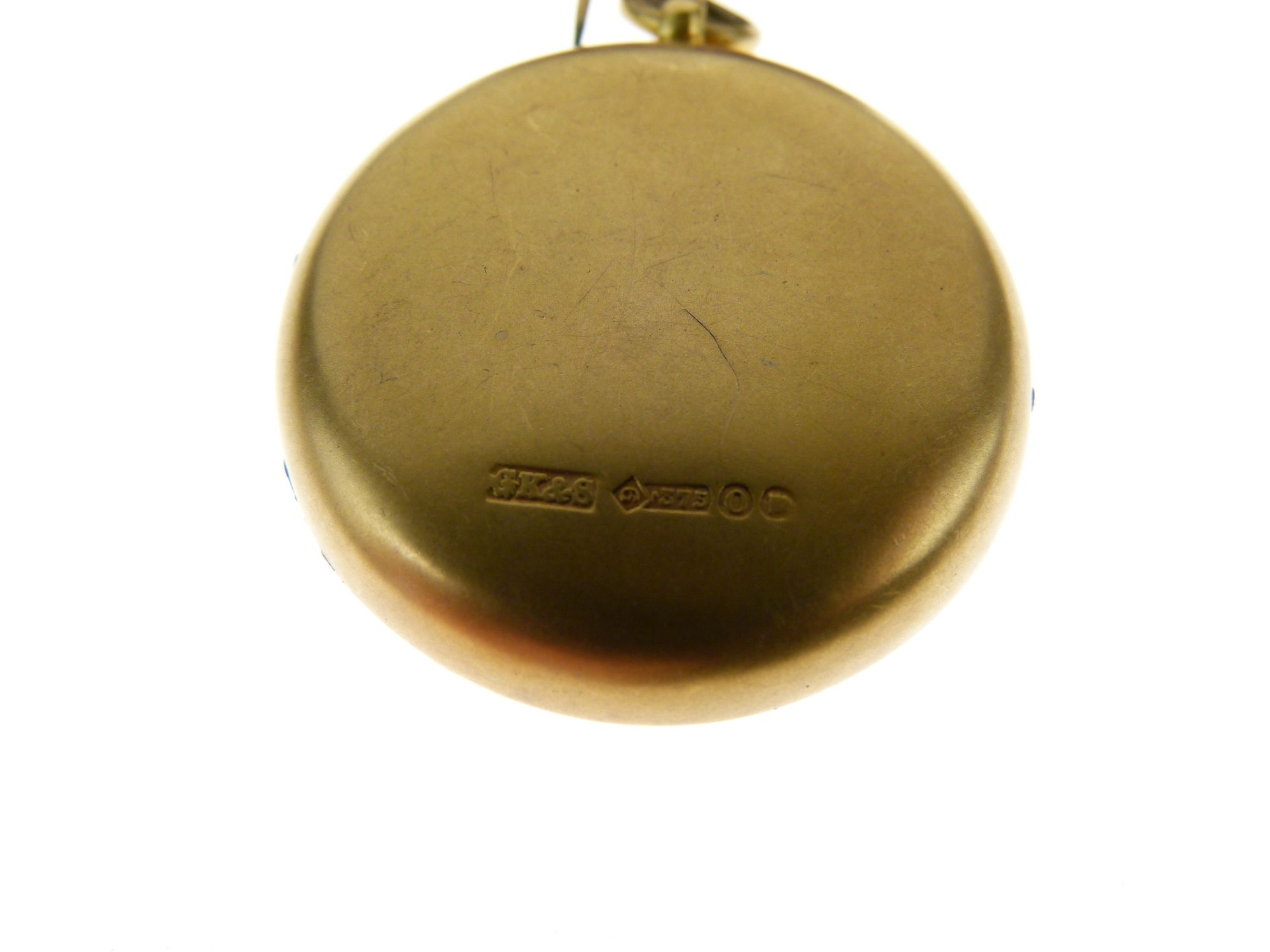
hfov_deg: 51.4
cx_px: 635
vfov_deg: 39.7
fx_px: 1321
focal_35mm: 36
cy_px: 476
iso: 100
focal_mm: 6.5
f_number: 3.6
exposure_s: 1/125
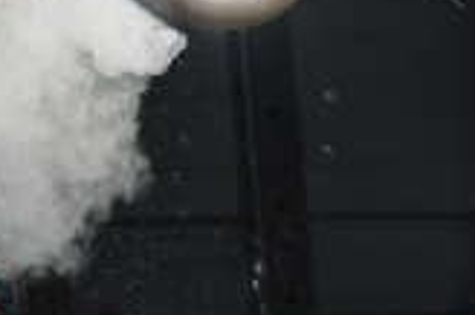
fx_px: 1661
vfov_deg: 10.6
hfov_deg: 15.1
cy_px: -100
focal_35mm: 126
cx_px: -229
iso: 640
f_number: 2.8
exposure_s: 1/250
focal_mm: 35
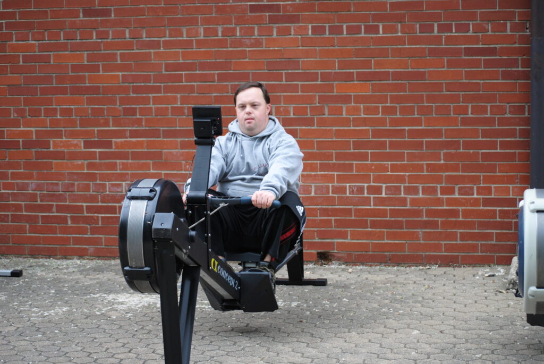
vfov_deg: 16.6
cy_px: 182
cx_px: 272
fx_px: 1248
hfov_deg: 24.6
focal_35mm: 82
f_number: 4
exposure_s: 1/125
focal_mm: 55
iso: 320
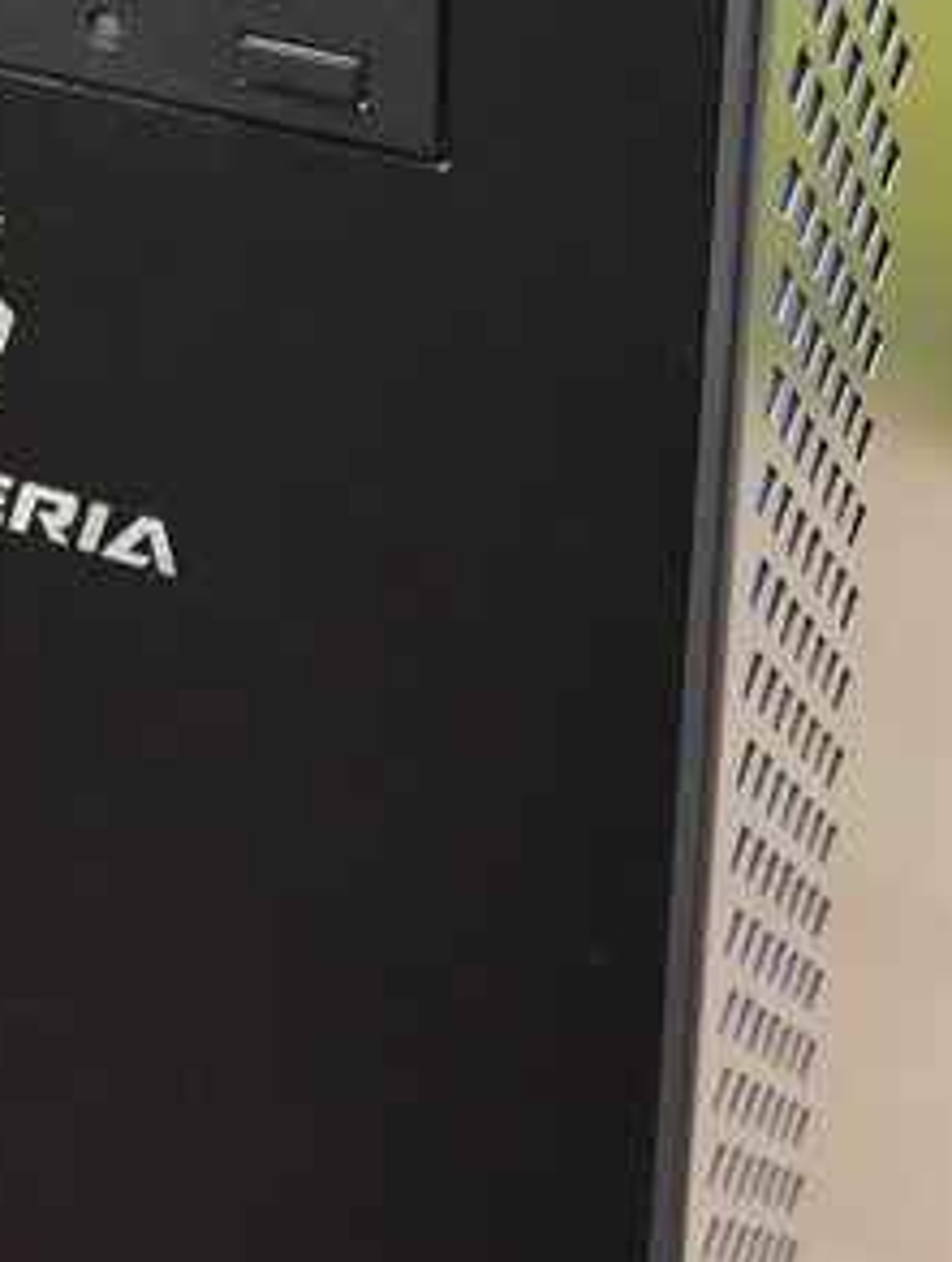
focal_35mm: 74
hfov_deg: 20.0
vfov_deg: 25.9
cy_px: 291
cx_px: 398
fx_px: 2704
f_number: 1.8
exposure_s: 1/40
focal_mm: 4.27
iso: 1438
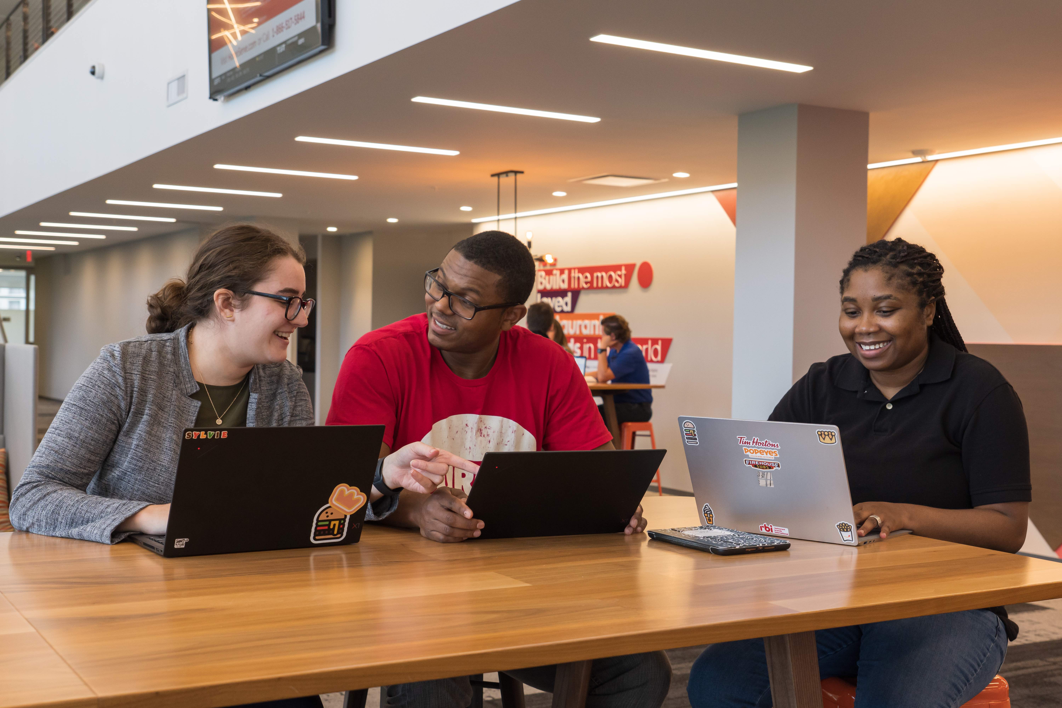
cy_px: 354
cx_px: 531
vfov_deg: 29.9
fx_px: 1327
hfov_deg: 43.6
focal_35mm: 45
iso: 640
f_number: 5
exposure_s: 1/100
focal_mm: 30
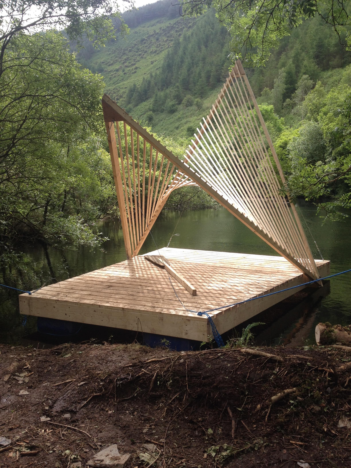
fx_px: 473
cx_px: 176
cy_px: 234
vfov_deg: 52.6
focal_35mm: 35
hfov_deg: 40.7
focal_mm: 4.28
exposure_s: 1/587
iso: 50
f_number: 2.4
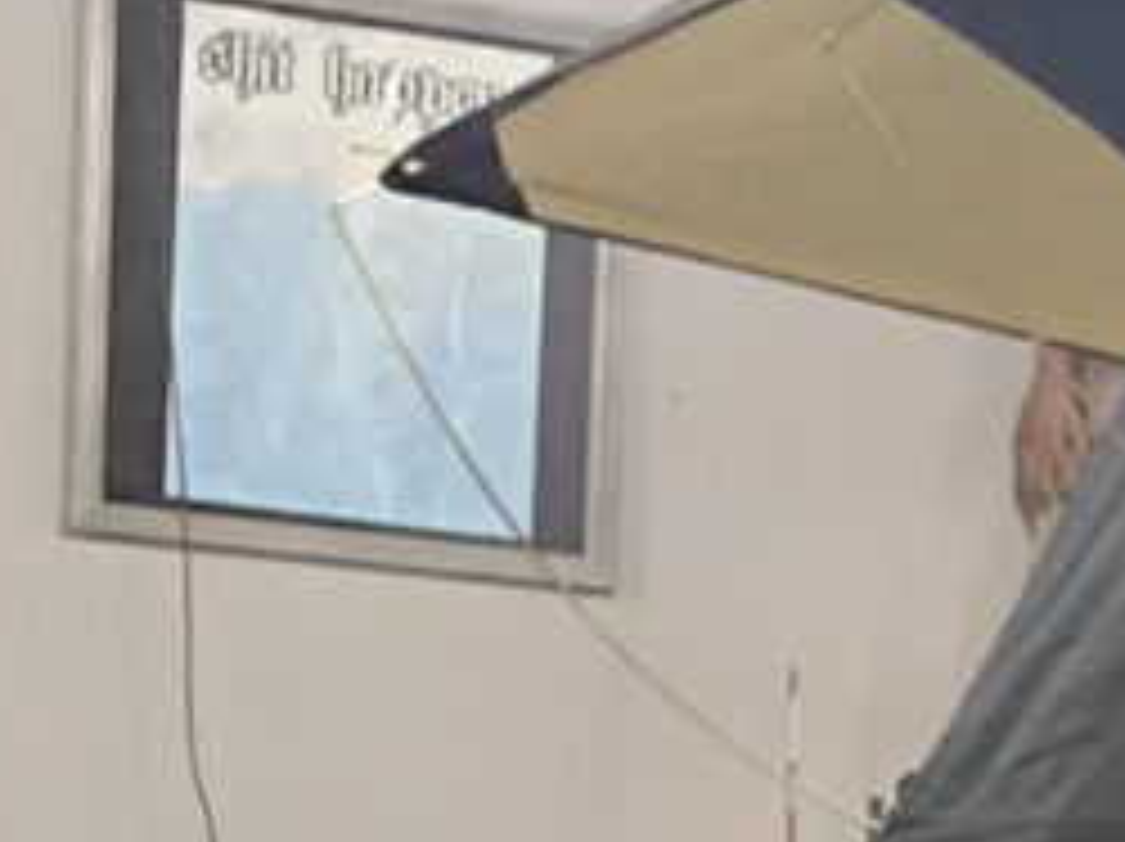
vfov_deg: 8.7
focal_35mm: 160
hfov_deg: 10.0
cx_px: 3110
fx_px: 5195
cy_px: 1788
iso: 400
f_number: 1.8
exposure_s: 1/30
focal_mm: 4.25
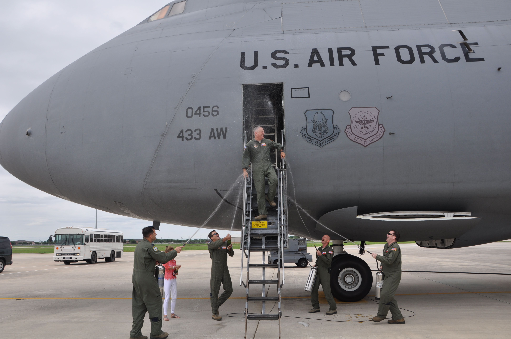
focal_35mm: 30
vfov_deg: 43.5
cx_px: 256
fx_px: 425
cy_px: 170
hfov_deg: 62.0
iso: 200
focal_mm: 20
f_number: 9
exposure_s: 1/320
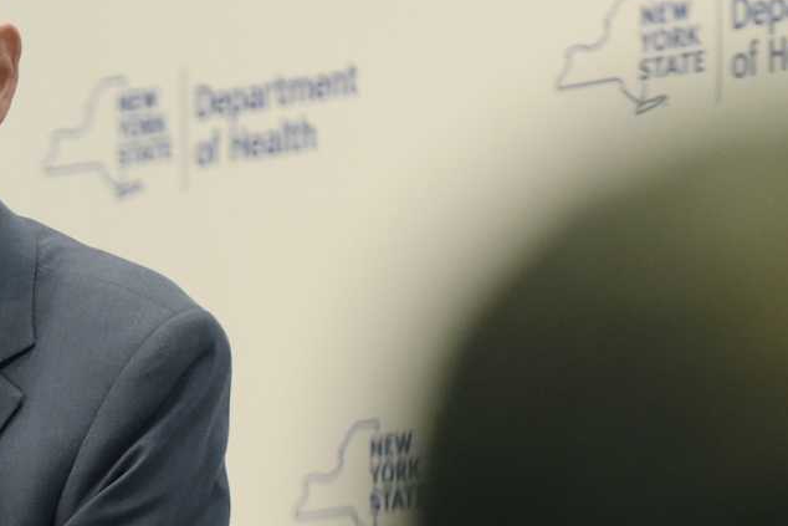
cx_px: -109
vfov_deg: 2.1
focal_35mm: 646
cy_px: 540
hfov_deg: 3.2
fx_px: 14143
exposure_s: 1/125
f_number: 2.8
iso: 3200
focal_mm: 200
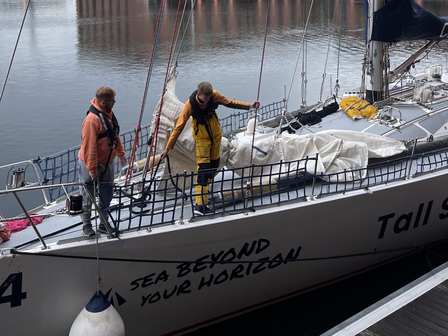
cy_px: 14
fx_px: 647
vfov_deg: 27.7
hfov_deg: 37.9
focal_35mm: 50
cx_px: 288
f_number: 1.6
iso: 32
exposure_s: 1/1553
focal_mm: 5.1
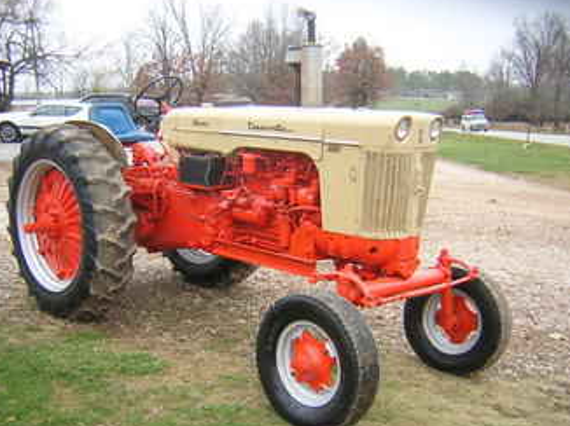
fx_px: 625
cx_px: 282
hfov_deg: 49.0
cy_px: 215
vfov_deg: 37.7
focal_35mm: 38
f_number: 2.6
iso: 100
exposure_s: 1/136
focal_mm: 4.7
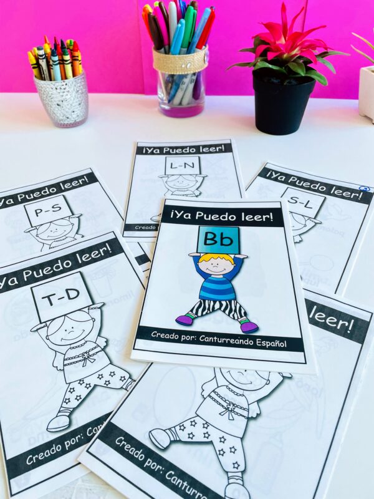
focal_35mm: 26
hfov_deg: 53.1
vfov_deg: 67.3
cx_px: 187
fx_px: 375
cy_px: 250
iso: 125
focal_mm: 4.2
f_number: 1.6
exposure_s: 1/100
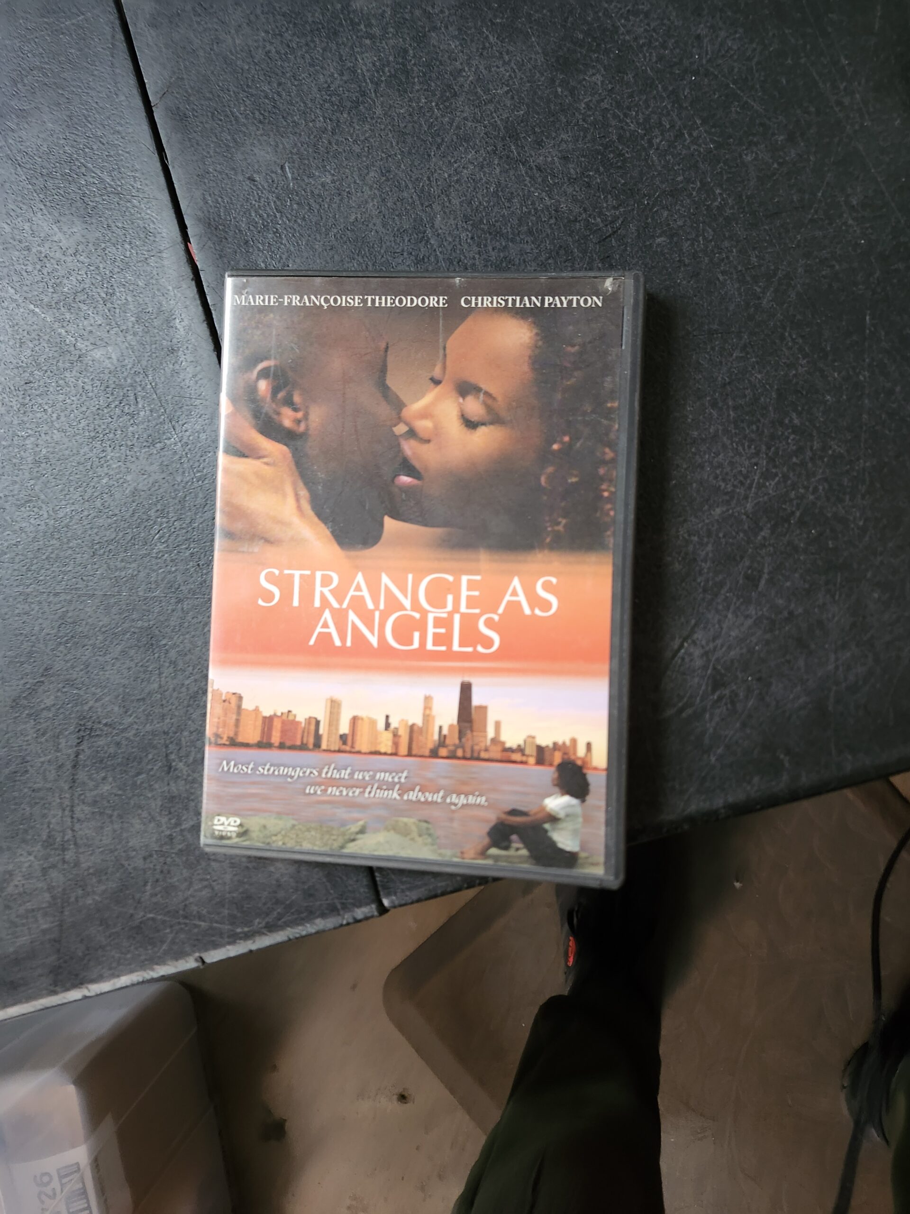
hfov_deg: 58.9
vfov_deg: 73.9
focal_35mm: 23
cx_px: 455
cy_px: 607
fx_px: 806
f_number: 1.8
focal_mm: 5.54
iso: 500
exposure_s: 1/24
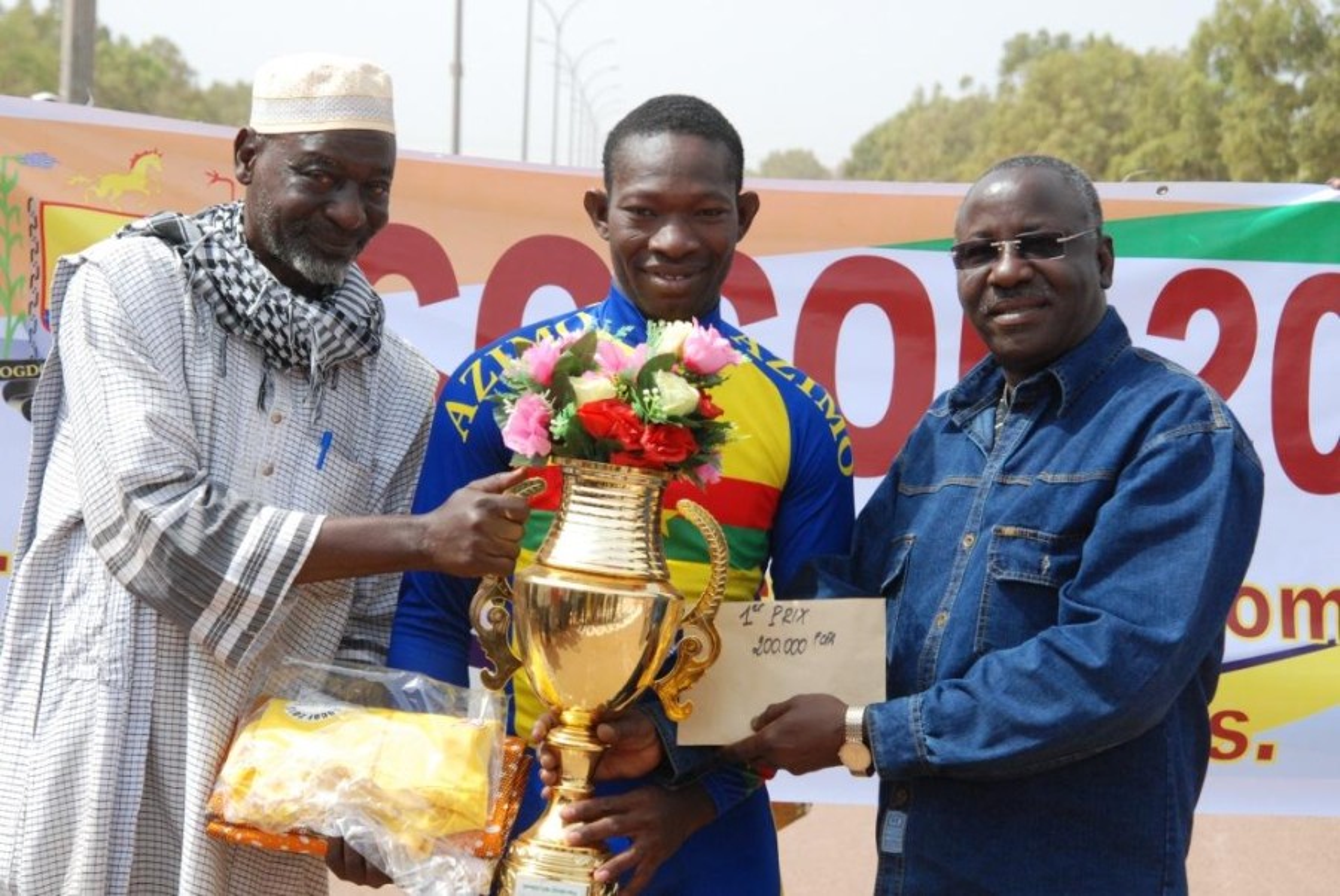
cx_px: 670
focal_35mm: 90
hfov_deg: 22.6
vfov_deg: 15.2
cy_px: 448
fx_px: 3353
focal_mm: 60
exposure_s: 1/1250
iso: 800
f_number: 9
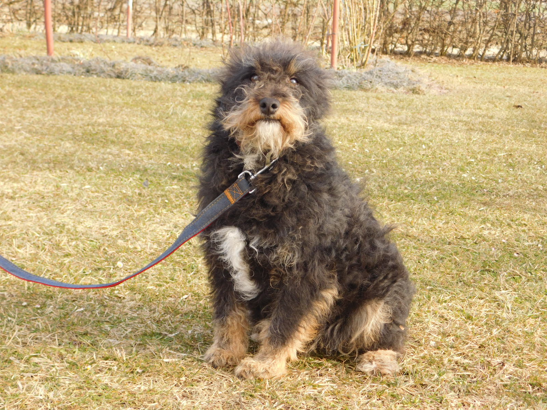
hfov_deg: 27.4
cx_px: 274
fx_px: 1122
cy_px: 205
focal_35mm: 71
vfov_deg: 20.7
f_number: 4.3
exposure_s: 1/125
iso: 125
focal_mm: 12.6
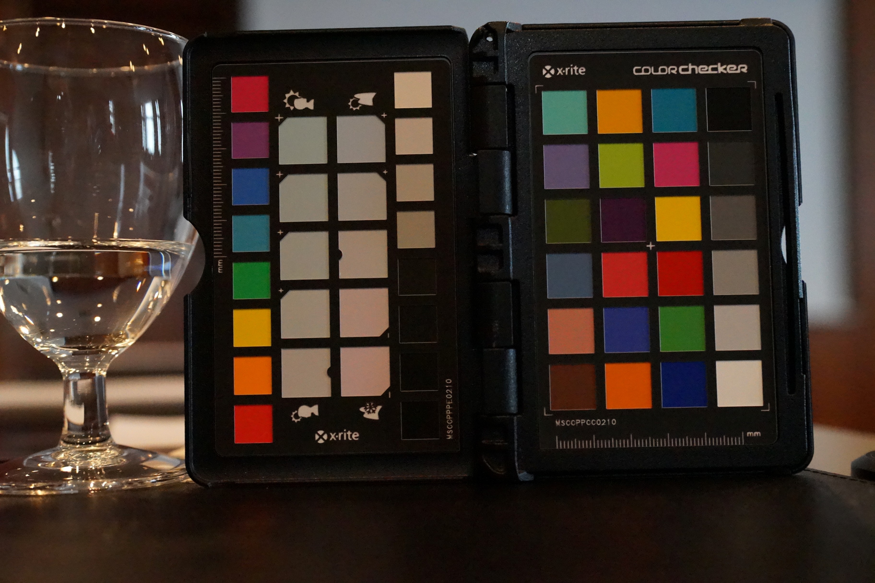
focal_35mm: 55
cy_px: 292
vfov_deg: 24.6
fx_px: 1337
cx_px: 438
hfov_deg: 36.2
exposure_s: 1/200
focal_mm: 55
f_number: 4.5
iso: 12800
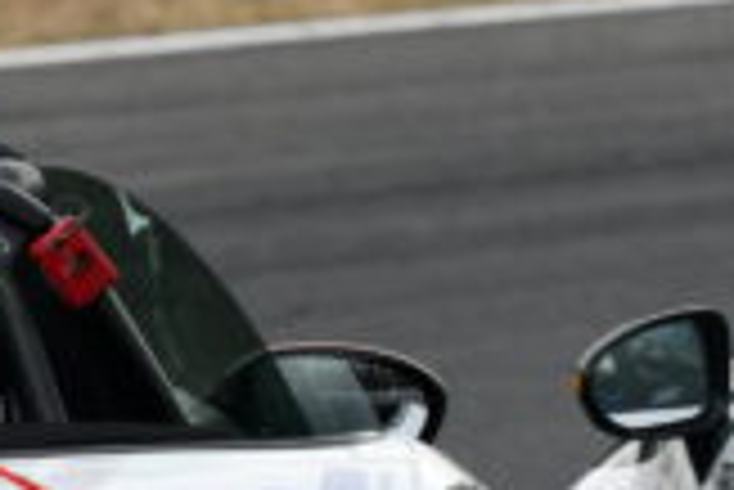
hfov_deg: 1.2
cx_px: 1666
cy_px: -20
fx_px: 35854
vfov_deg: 0.8
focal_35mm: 1757
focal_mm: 280
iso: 250
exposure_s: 1/500
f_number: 7.1
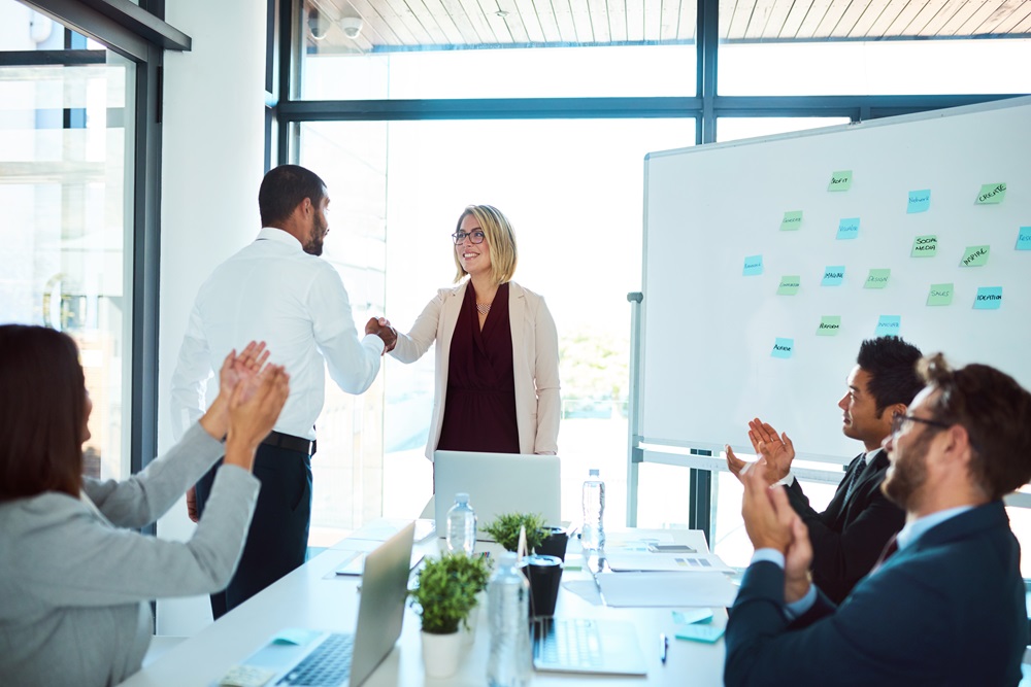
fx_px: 1002
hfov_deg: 54.4
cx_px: 516
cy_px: 344
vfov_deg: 37.9
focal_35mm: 35
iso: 500
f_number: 2
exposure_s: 1/200
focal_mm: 35
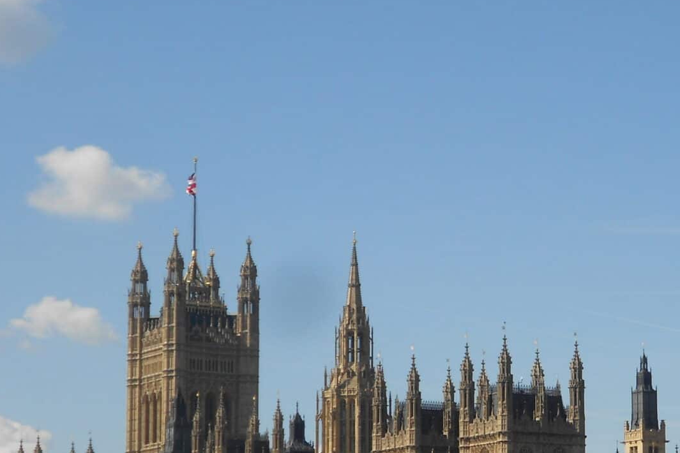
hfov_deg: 18.1
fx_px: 2115
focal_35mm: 112
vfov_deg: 12.2
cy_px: 368
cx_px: 557
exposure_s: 1/640
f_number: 4.9
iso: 80
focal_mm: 10
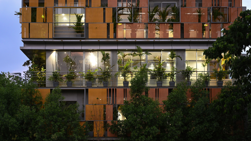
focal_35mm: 58
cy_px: 64
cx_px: 126
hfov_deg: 36.0
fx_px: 386
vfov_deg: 20.7
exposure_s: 1/60
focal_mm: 55
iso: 900
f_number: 4
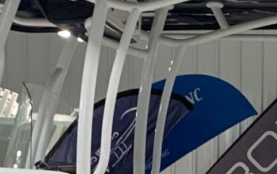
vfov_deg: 8.2
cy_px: 275
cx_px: 249
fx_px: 1178
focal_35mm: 156
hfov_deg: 13.3
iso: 100
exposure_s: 1/76
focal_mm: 4.25
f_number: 1.8
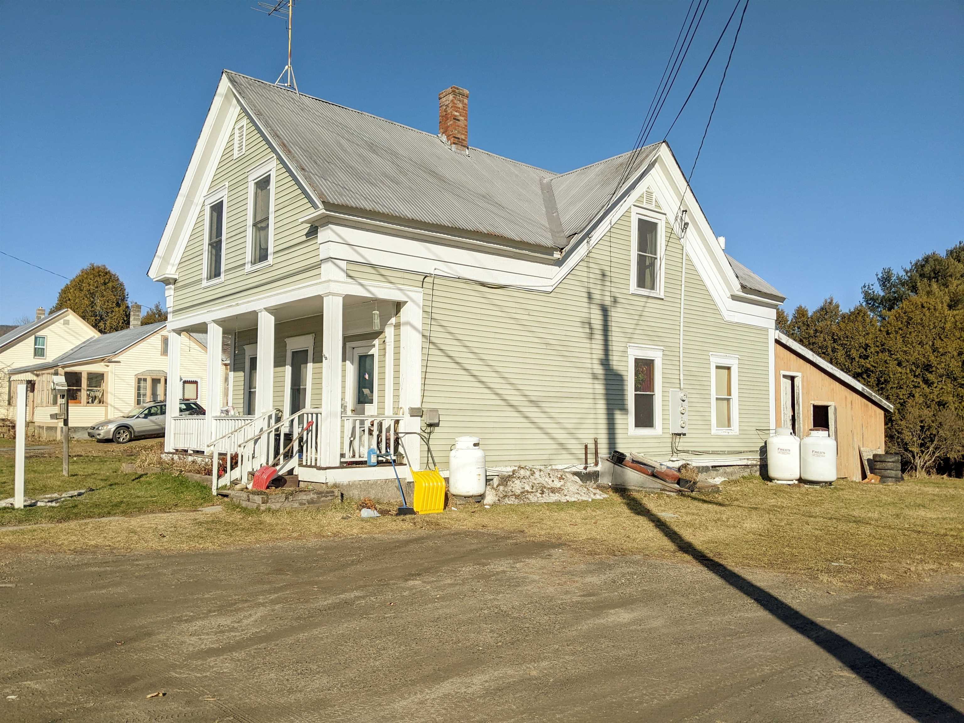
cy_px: 362
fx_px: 752
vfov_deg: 51.4
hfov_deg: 65.3
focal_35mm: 27
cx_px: 482
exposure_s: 1/7812
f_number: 1.8
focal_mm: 4.44
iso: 71
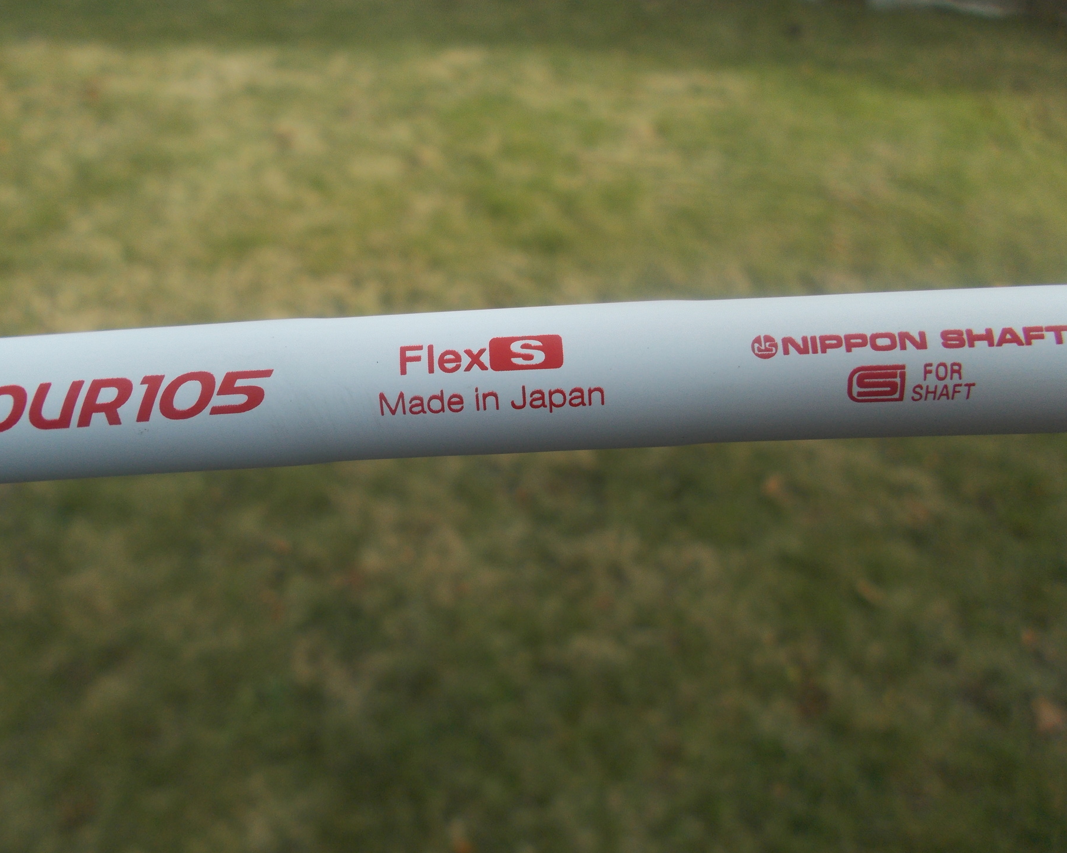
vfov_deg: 51.5
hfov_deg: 62.2
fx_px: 884
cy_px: 418
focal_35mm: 28
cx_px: 501
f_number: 3.2
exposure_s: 1/320
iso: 80
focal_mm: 4.6
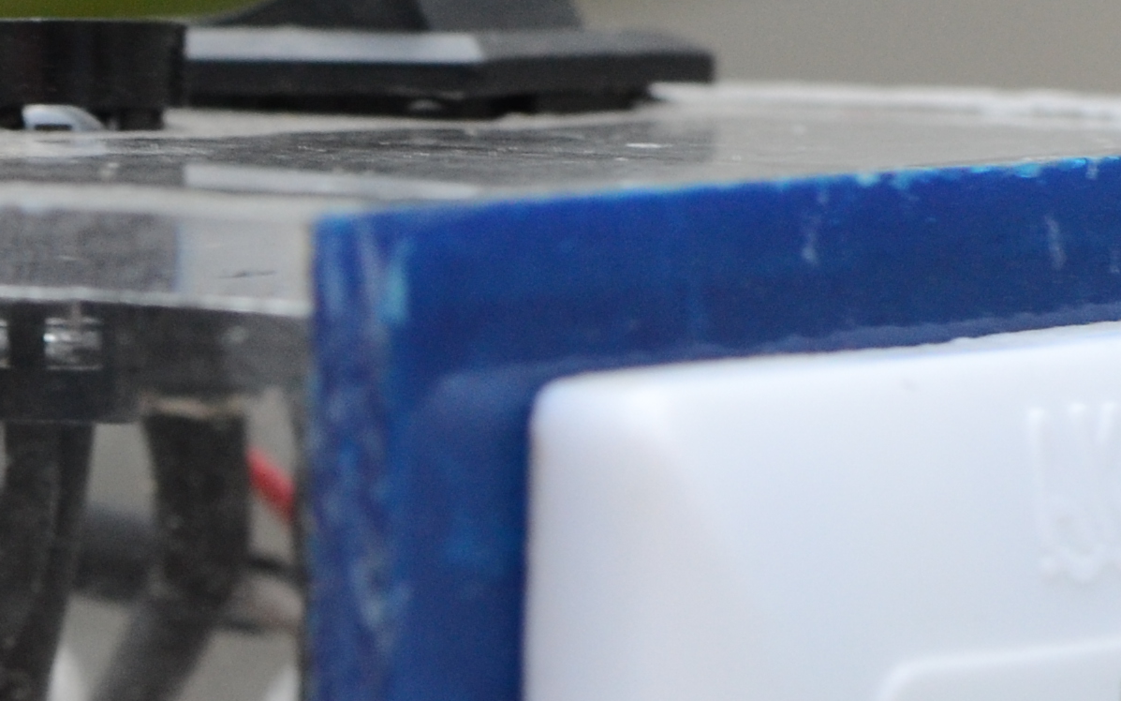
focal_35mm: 314
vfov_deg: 4.2
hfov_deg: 6.6
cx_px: -363
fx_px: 9593
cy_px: 1042
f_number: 7.1
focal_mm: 50
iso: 720
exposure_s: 1/30
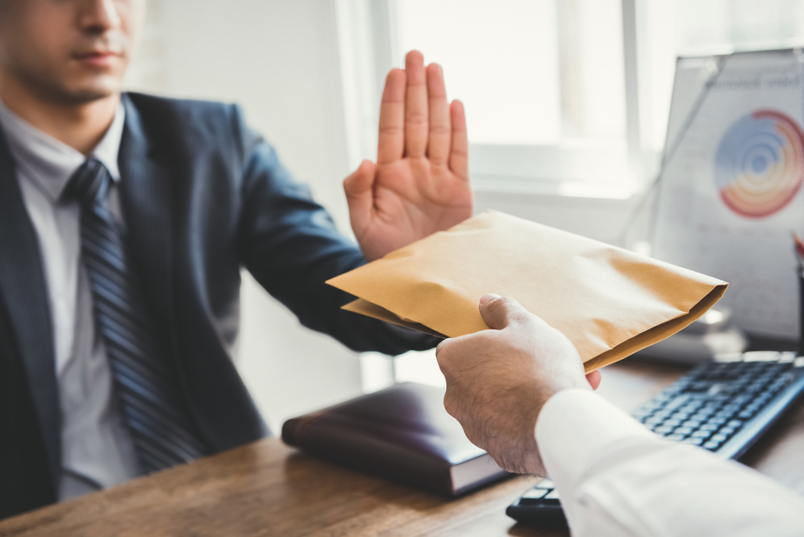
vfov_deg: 22.7
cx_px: 402
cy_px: 268
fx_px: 1341
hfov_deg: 33.4
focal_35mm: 60
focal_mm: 60
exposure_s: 1/100
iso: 250
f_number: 4
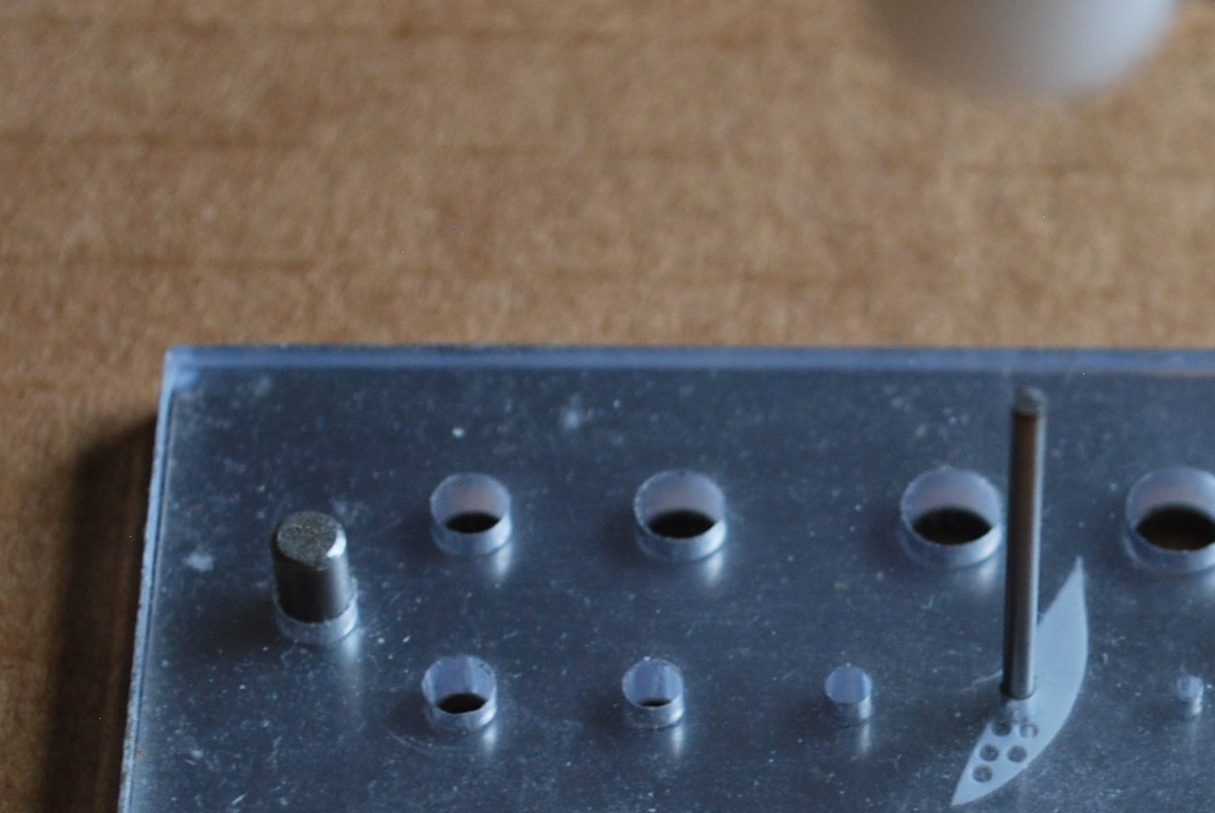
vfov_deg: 9.5
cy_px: 642
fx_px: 4900
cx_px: 1064
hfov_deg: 14.0
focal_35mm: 145
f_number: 5.3
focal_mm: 38
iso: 250
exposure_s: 1/30
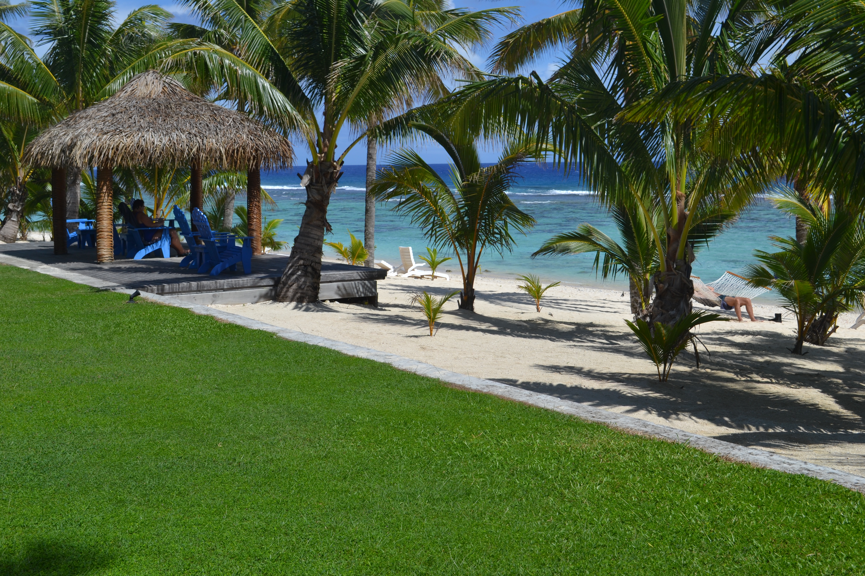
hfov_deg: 41.1
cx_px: 432
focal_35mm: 48
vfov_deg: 28.1
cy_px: 288
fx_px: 1153
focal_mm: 32
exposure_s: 1/320
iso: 100
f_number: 9
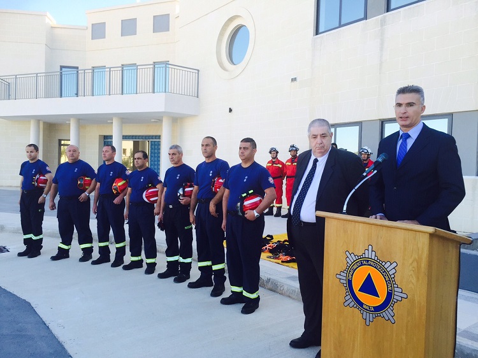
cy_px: 179
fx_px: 400
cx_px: 239
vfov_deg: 48.2
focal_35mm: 29
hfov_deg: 61.7
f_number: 2.2
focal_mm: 4.15
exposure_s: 1/380
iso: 32
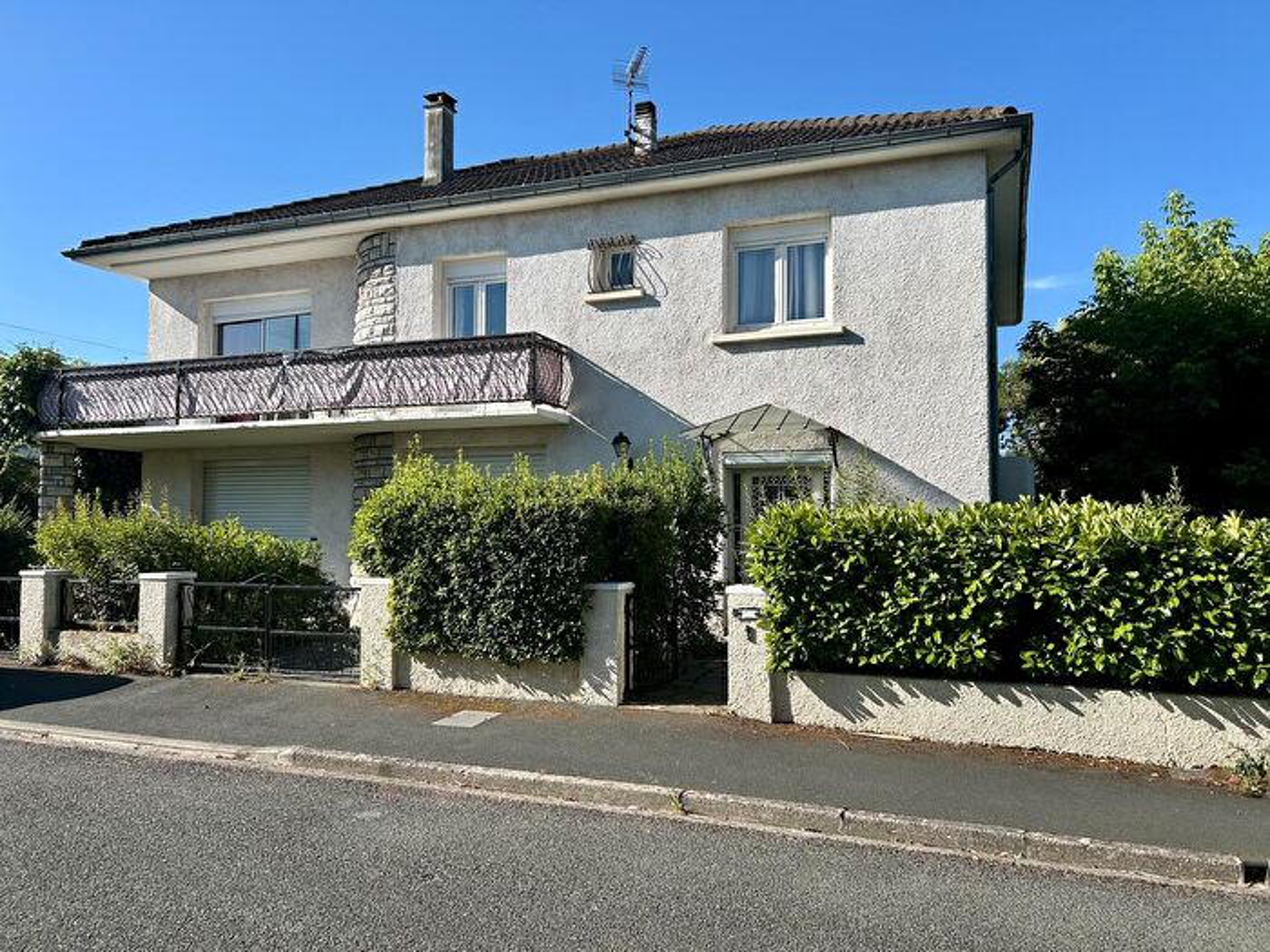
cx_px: 635
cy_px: 476
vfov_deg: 53.1
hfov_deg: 67.3
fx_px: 954
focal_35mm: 26
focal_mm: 5.7
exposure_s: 1/3077
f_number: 1.5
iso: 50
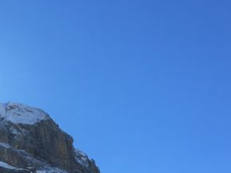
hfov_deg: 17.2
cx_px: -105
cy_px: 201
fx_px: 693
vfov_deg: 13.8
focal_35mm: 104
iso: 25
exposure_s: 1/1972
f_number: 2.2
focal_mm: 4.15
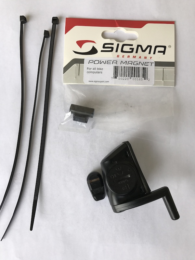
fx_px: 210
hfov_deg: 49.7
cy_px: 130
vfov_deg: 63.4
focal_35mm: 28
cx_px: 98
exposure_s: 1/279
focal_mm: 3.99
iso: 20
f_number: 1.8
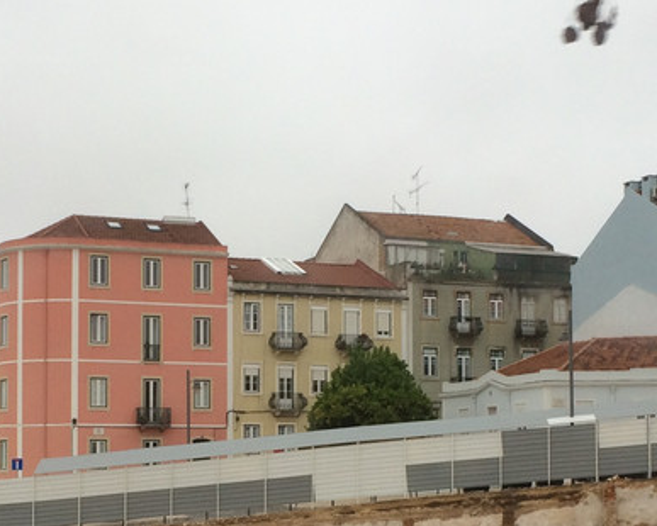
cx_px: 272
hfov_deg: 24.4
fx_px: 1517
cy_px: 406
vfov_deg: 19.5
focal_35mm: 78
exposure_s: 1/380
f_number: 2.2
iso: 32
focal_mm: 4.15
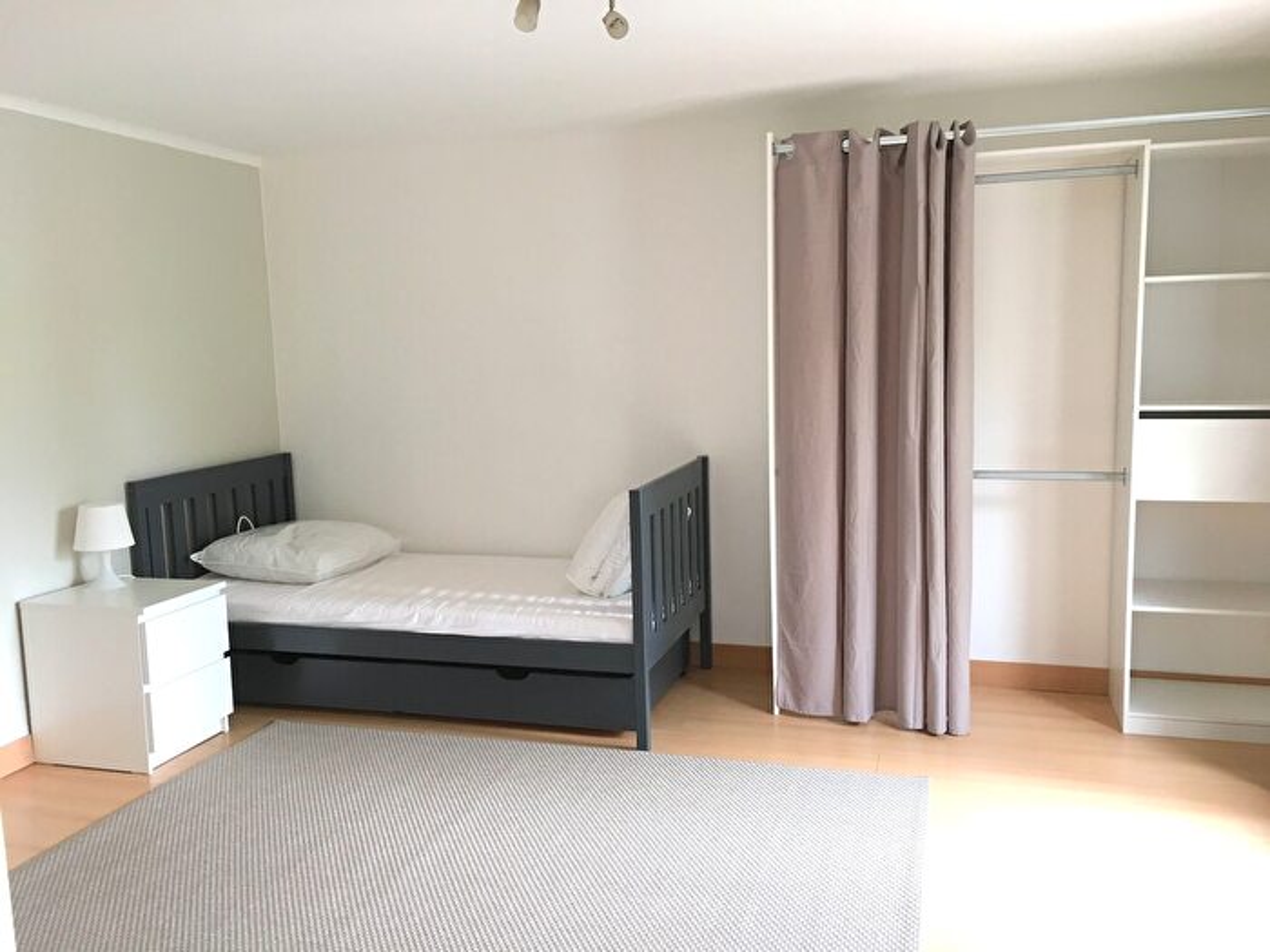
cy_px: 476
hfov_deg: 61.7
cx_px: 635
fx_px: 1064
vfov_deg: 48.2
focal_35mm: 29
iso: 80
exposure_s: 1/33
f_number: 2.2
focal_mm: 4.15
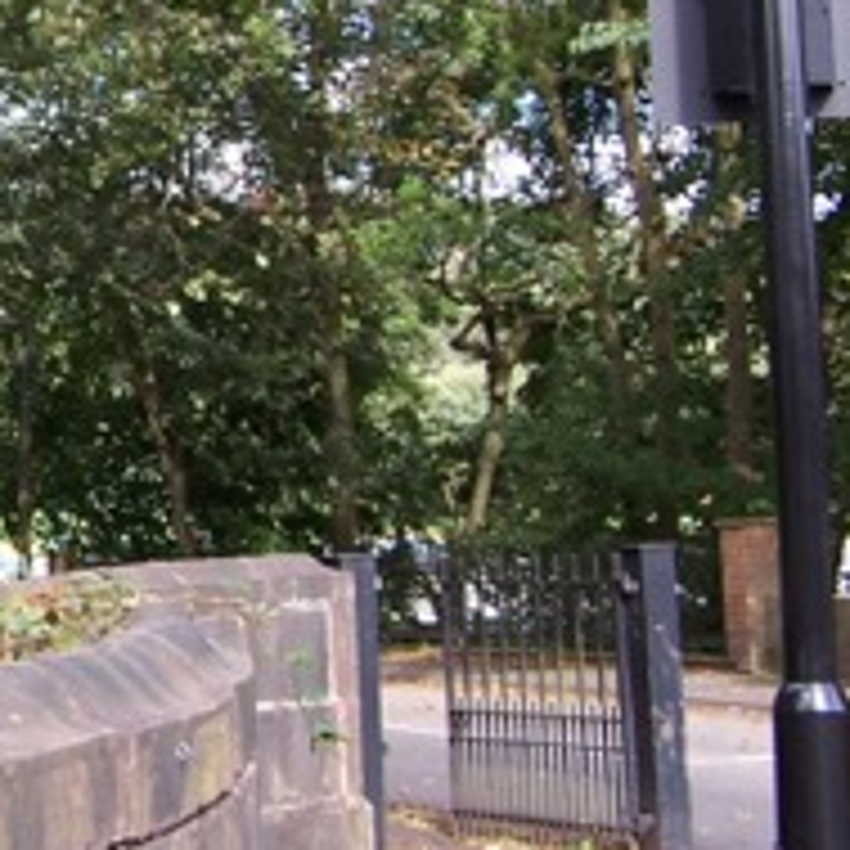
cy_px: 180
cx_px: -182
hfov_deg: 17.9
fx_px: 2556
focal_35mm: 92
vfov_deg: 18.7
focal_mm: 6.3
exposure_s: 1/180
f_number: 2.8
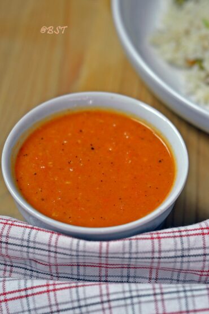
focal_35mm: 75
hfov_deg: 18.2
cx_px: 104
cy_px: 157
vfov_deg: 27.0
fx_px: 653
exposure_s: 1/60
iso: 400
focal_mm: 50
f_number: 3.2
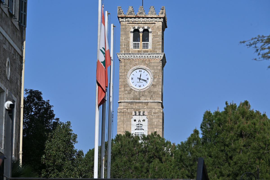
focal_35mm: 130
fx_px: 975
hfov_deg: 15.8
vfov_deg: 10.5
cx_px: 135
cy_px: 90
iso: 400
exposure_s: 1/2000
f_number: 9
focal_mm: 130
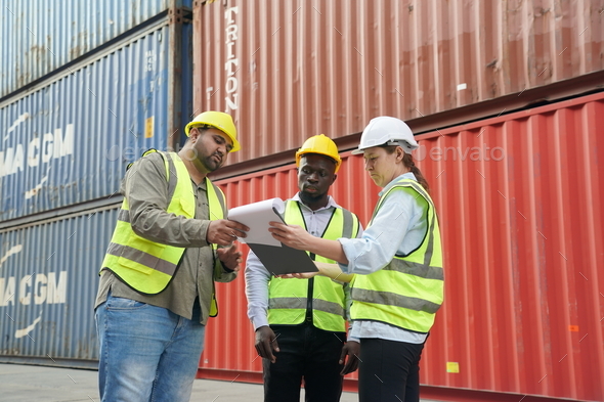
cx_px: 302
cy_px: 201
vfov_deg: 28.1
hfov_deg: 41.1
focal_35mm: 48
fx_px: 805
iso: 250
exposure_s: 1/160
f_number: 4
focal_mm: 48
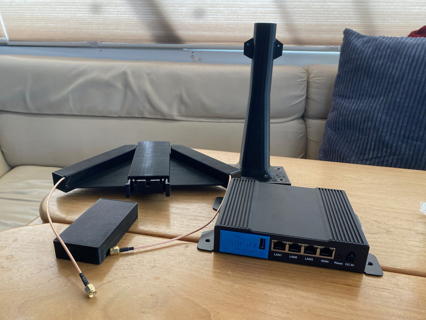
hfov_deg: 67.3
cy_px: 160
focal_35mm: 26
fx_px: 320
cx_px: 213
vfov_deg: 53.1
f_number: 1.8
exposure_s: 1/121
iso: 125
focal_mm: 4.25
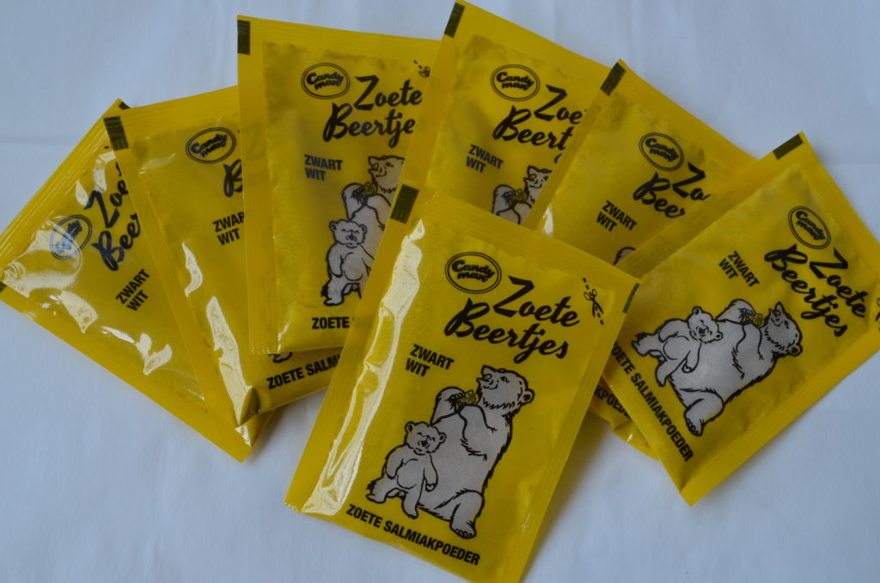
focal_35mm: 33
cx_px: 440
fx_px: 805
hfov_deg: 57.3
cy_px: 292
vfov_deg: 39.8
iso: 125
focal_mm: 22
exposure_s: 1/60
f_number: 8
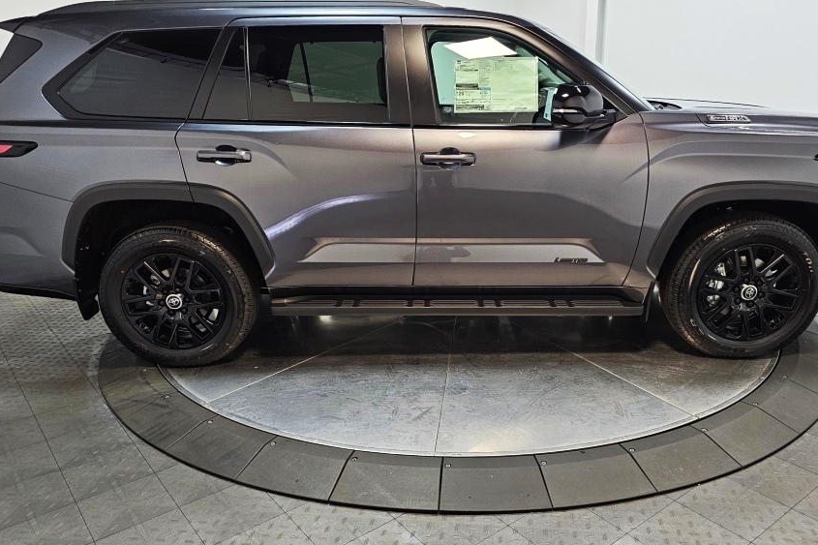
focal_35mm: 29
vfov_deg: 44.9
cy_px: 288
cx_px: 431
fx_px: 659
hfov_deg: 63.6
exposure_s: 1/60
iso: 640
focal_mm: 6.3
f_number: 1.7
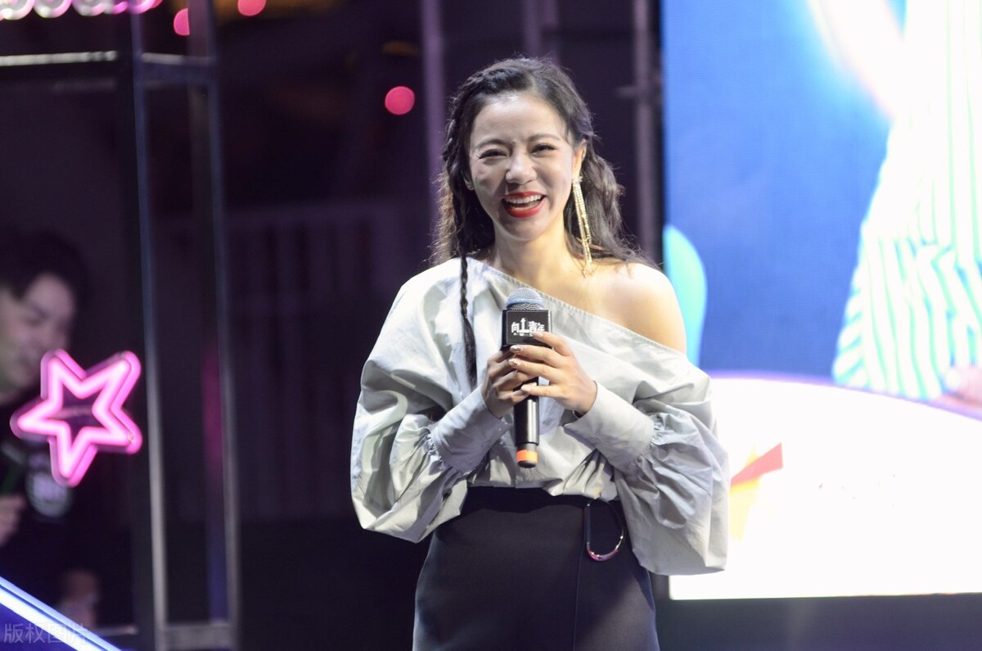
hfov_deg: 6.9
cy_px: 326
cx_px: 491
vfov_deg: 4.6
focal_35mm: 300
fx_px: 8167
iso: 500
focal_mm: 200
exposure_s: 1/250
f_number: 2.8
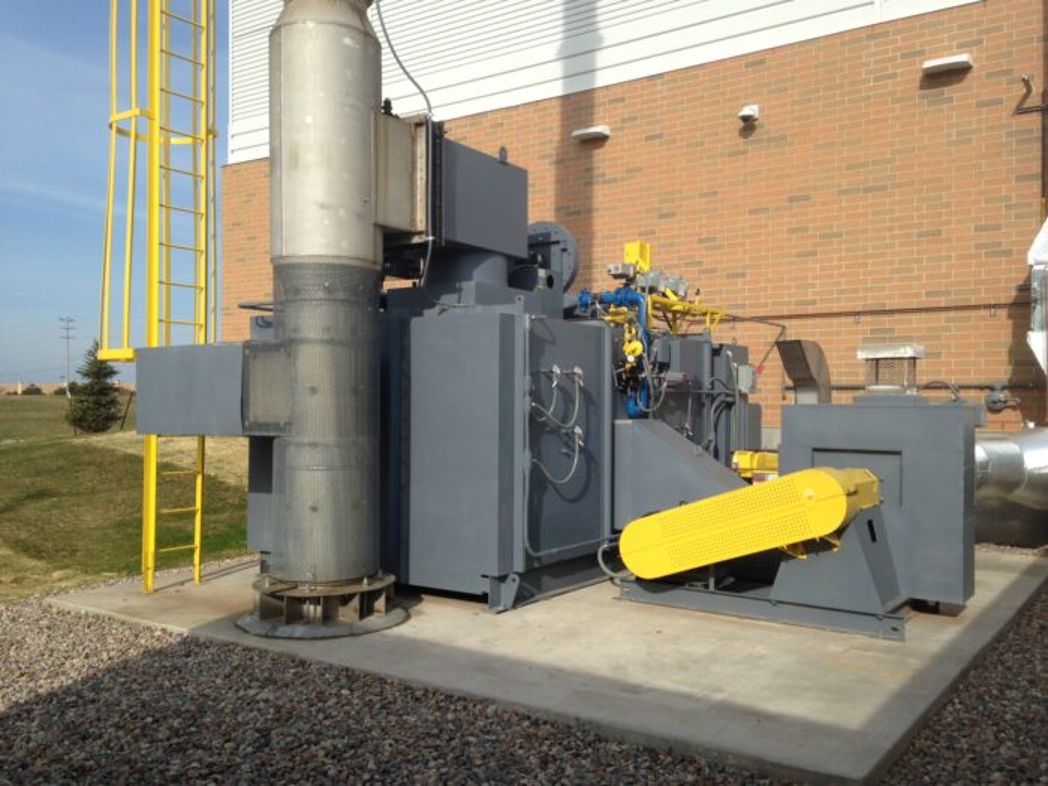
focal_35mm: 33
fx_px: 999
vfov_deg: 42.9
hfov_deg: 55.4
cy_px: 393
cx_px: 524
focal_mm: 4.12
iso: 50
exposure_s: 1/1506
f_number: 2.4
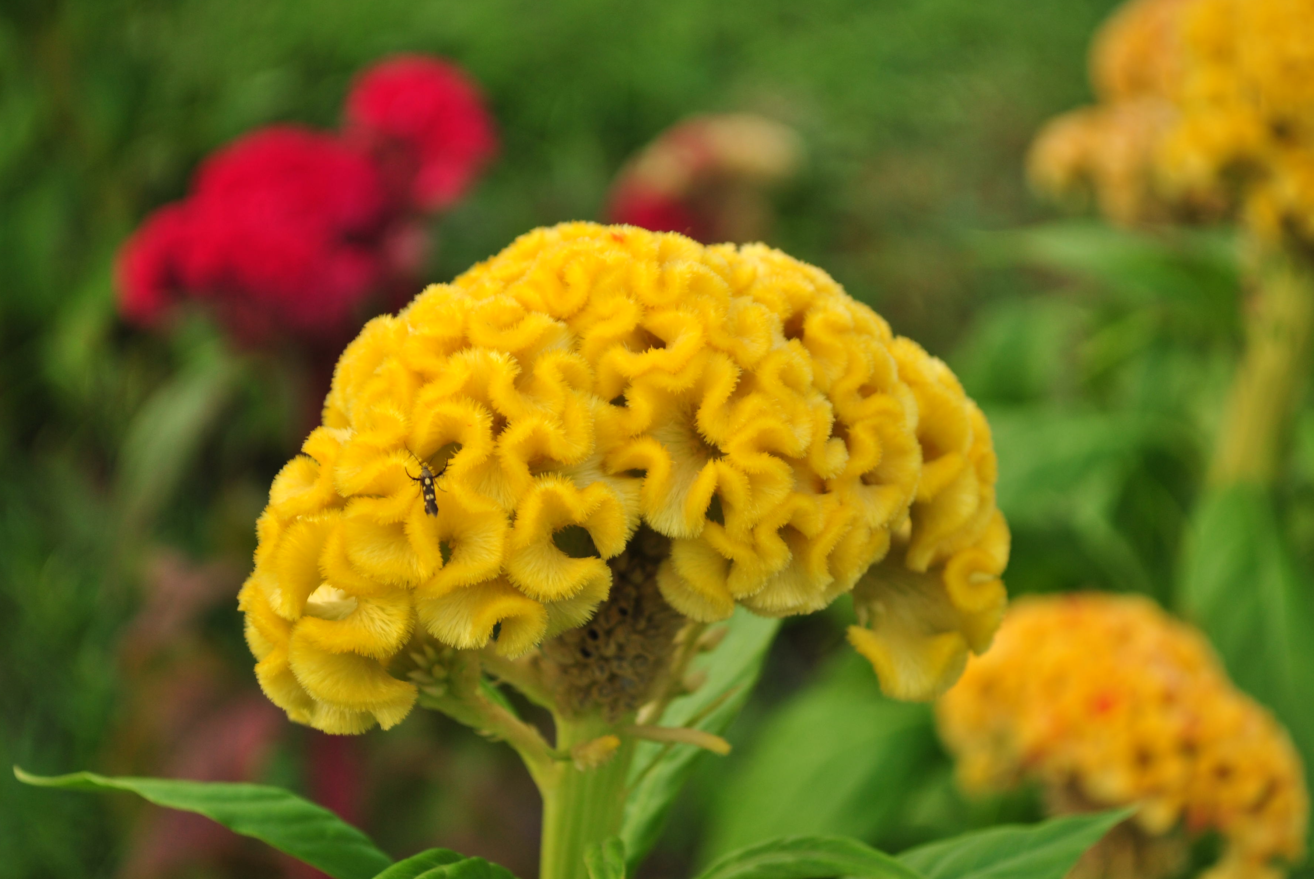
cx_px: 637
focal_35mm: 90
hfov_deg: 22.7
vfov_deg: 15.3
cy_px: 460
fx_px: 3272
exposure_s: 1/100
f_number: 5.6
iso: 100
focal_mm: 55
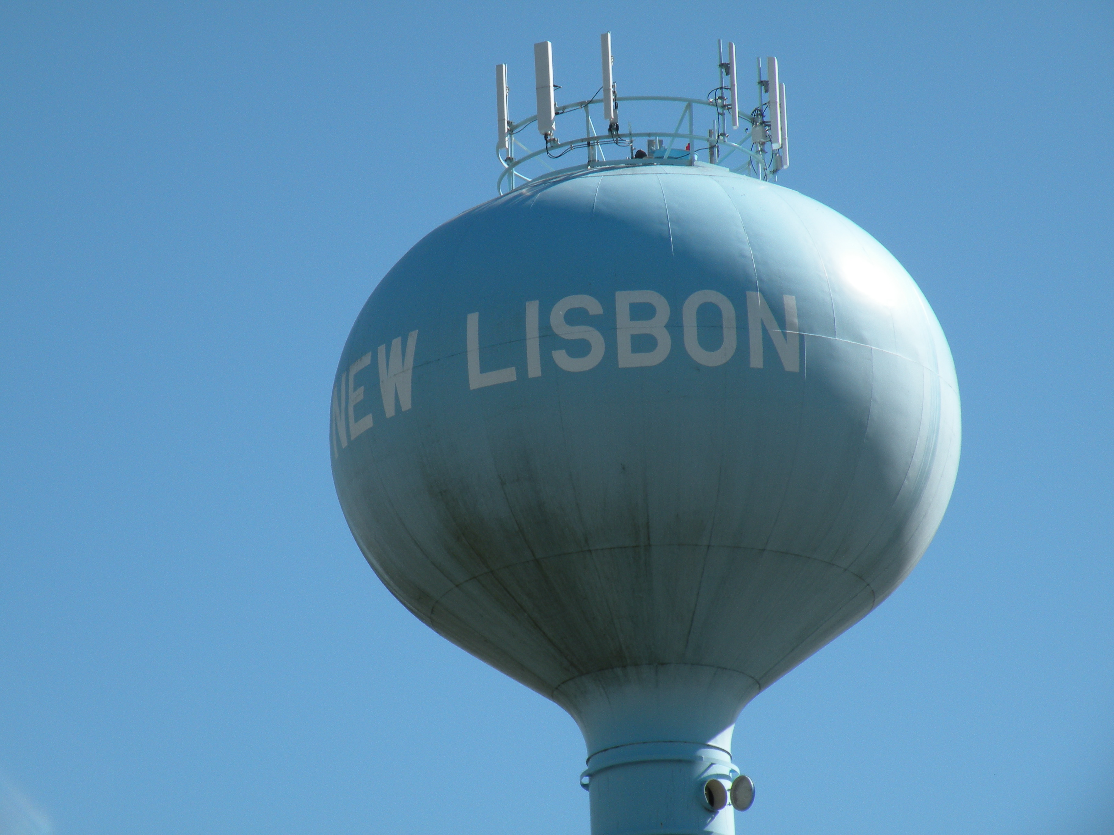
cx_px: 557
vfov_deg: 7.9
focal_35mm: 188
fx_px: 6050
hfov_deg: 10.5
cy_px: 418
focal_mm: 33.3
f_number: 6.3
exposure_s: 1/289
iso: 64
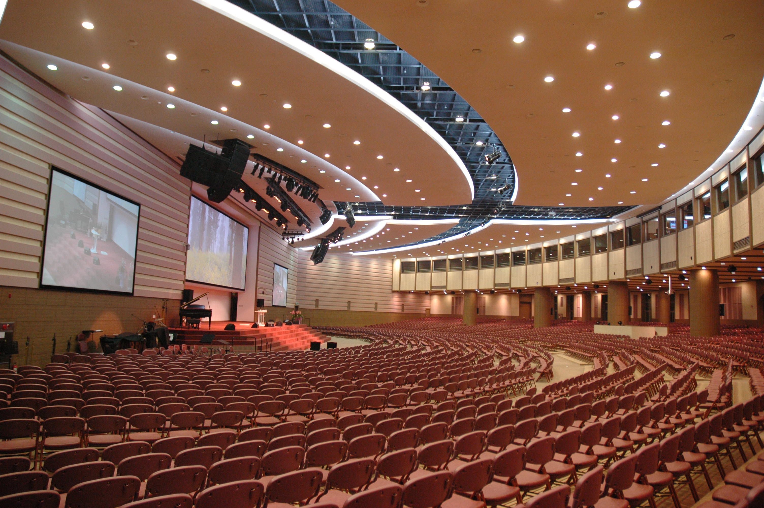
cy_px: 254
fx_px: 572
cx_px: 382
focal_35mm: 27
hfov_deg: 67.4
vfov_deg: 47.8
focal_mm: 18
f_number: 3.5
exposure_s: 1/50
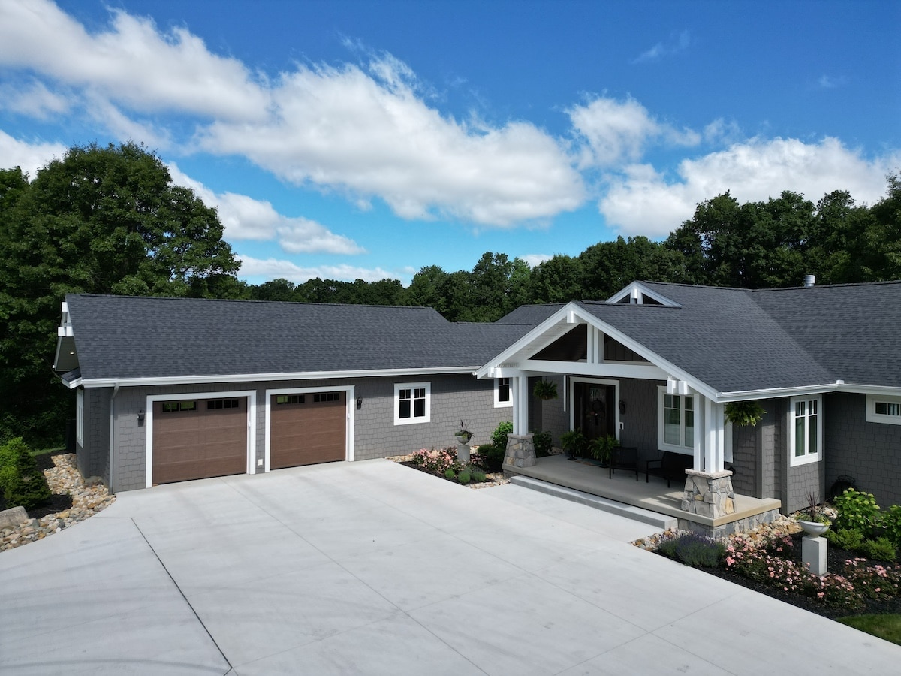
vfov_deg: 56.8
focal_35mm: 24
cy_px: 338
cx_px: 450
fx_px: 625
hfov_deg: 71.6
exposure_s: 1/2500
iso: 120
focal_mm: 6.72
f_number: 1.7
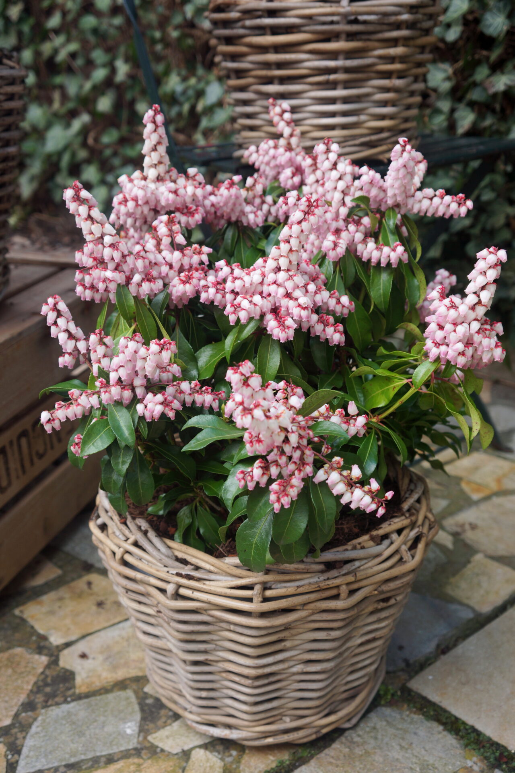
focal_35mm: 39
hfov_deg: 34.2
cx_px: 258
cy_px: 386
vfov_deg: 49.6
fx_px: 837
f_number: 4.5
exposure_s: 1/125
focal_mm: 26
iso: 100
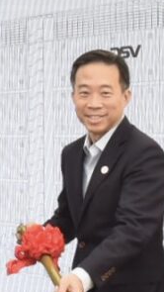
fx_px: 788
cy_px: 111
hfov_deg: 11.9
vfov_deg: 20.9
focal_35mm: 102
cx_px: 93
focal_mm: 14
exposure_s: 1/200
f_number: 8
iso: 1000
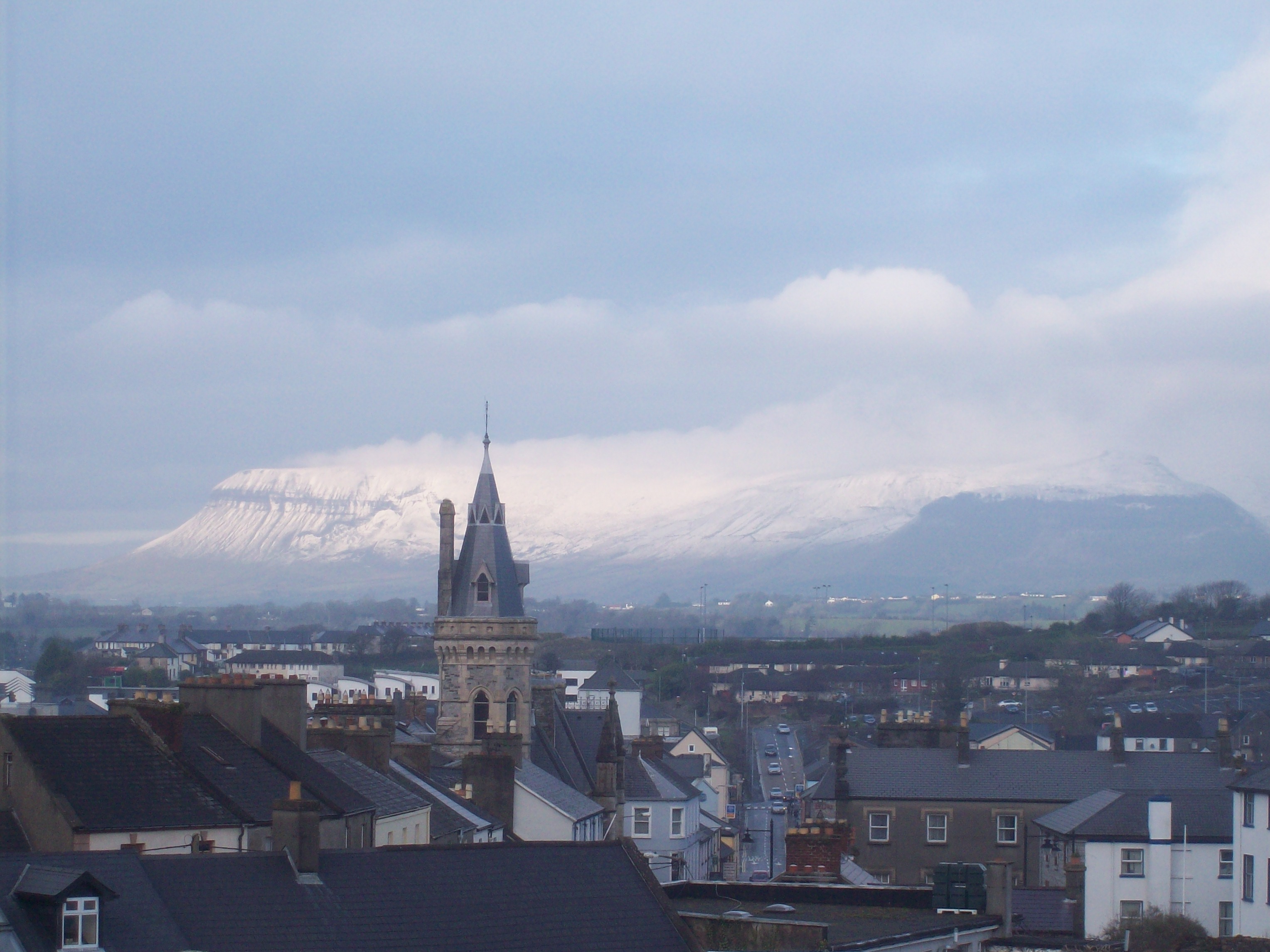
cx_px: 635
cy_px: 476
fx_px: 3962
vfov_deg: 13.7
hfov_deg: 18.2
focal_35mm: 108
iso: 80
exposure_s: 1/230
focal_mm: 18
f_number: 4.8
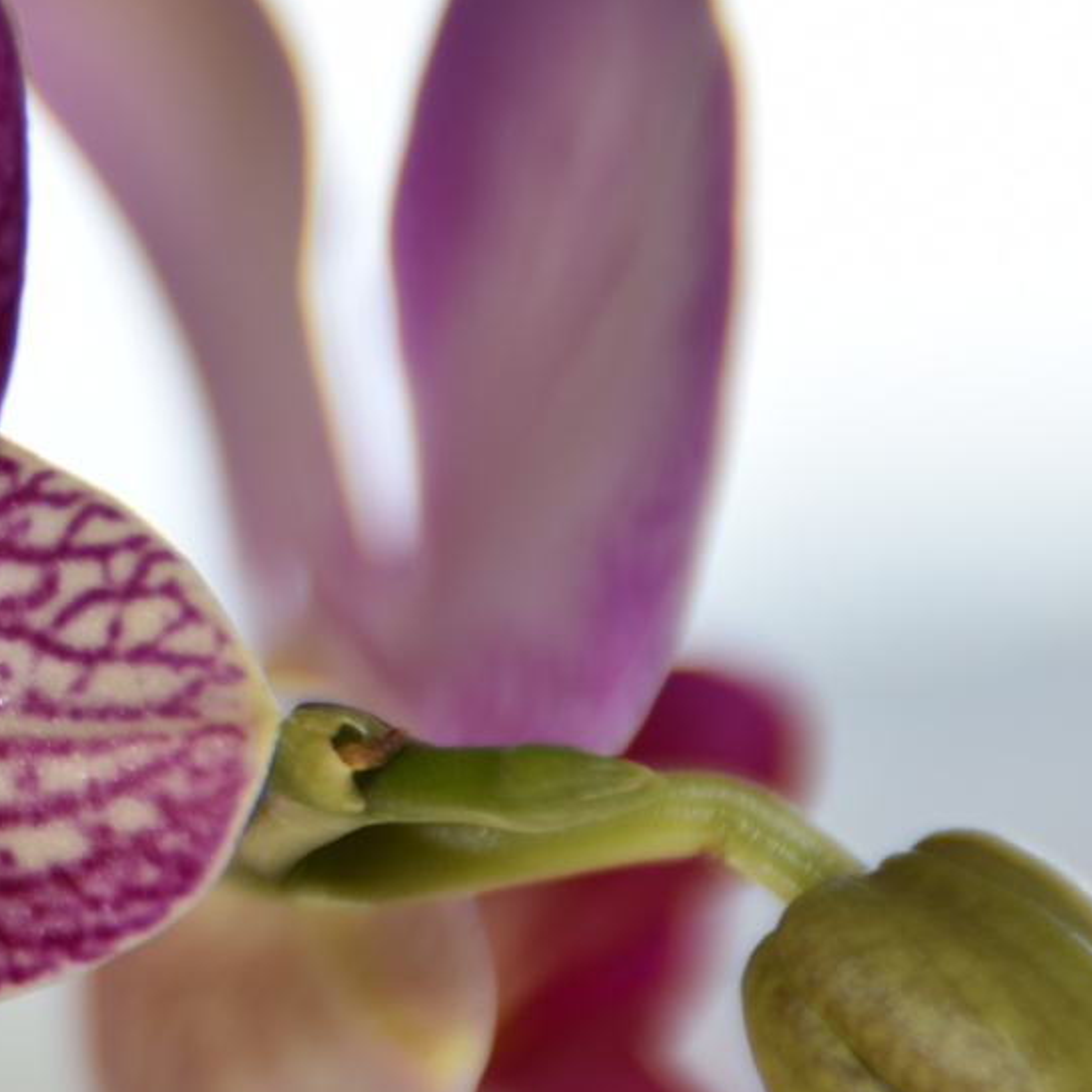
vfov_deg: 2.3
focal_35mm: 759
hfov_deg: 2.3
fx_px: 27089
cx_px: -412
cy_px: 401
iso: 100
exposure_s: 1/200
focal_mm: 200
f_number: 6.3
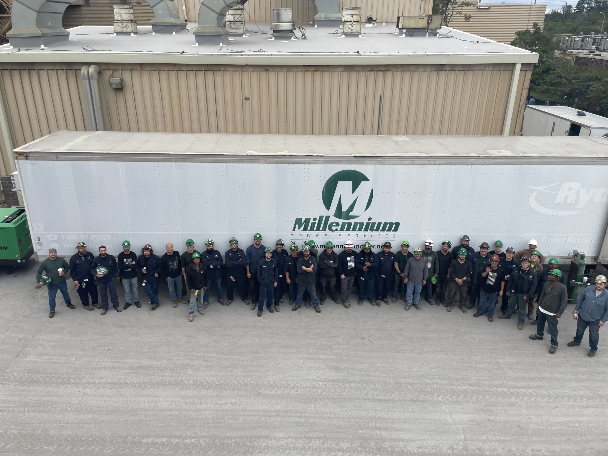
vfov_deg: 53.1
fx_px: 457
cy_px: 228
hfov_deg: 67.3
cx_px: 304
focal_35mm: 26
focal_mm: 4.2
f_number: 1.6
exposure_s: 1/342
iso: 32
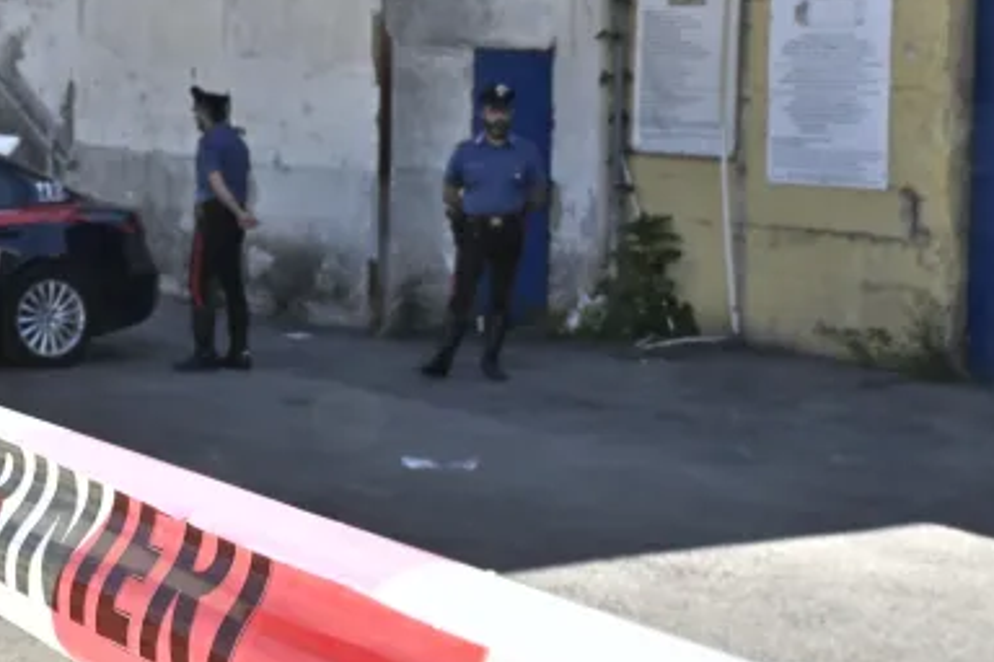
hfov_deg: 26.0
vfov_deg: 18.0
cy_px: 115
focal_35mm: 75
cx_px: 70
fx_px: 2071
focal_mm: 24
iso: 640
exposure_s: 1/200
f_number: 22
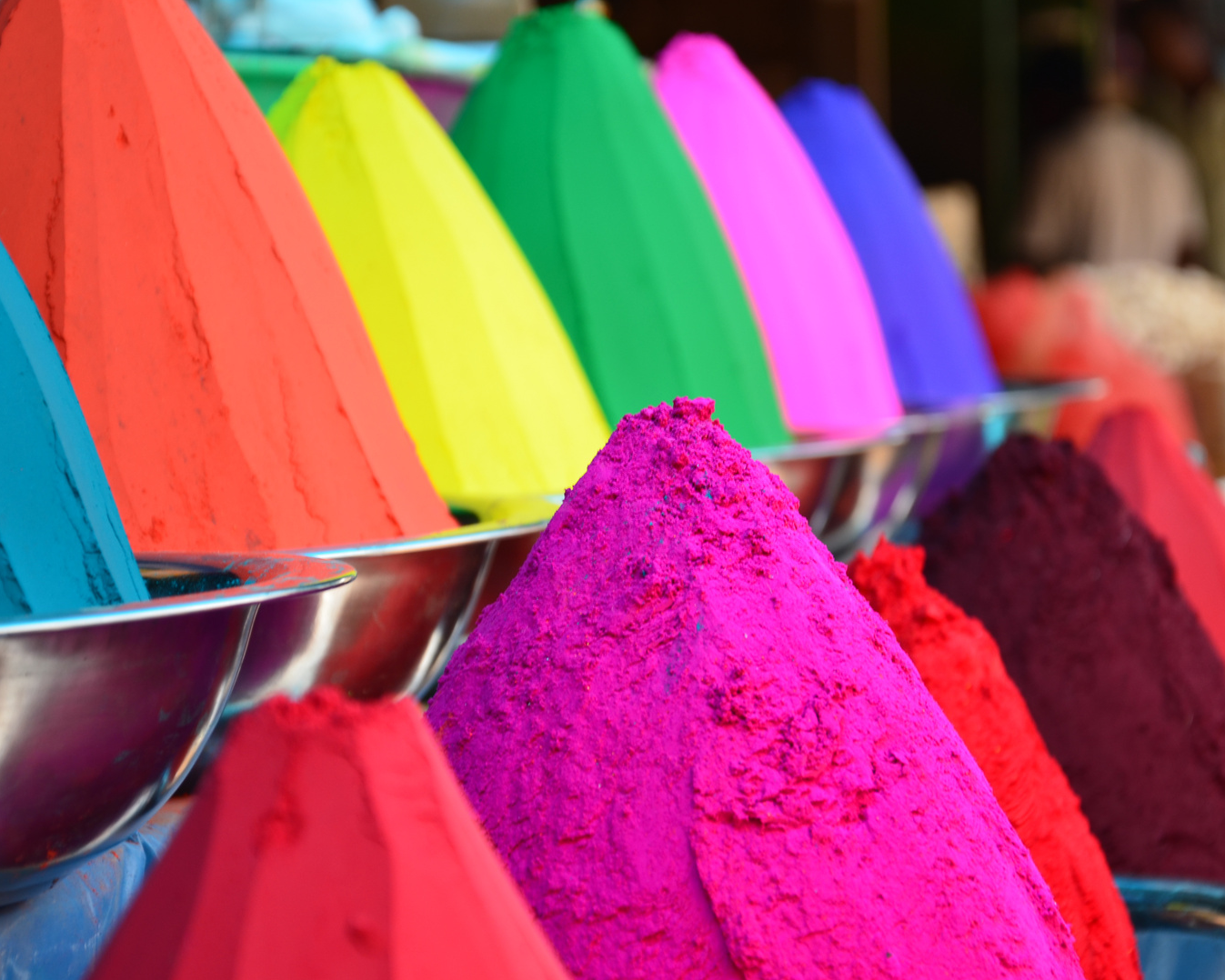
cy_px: 490
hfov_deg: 15.1
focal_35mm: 128
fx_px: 4626
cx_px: 583
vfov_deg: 12.1
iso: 200
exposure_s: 1/60
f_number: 5.3
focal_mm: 75
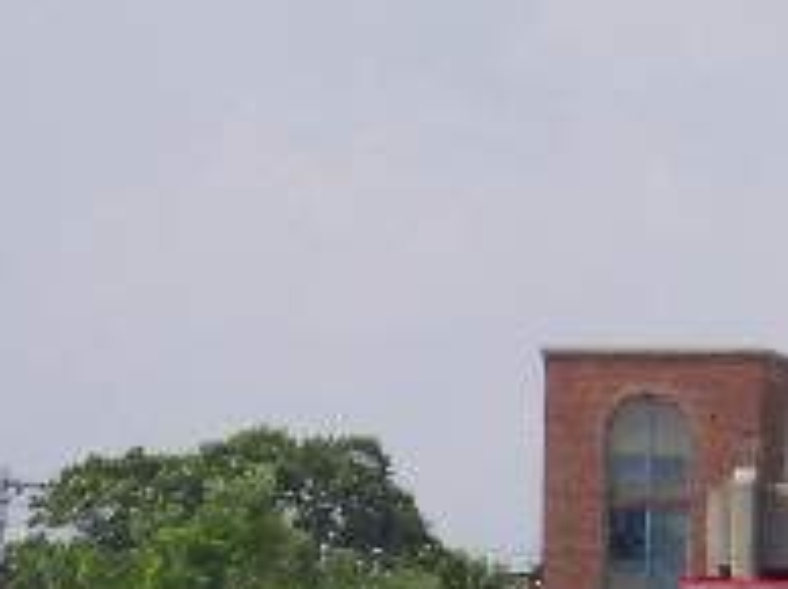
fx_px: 10709
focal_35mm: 471
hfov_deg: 4.2
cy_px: 754
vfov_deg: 3.1
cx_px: 743
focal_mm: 24
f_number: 4.8
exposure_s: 1/700
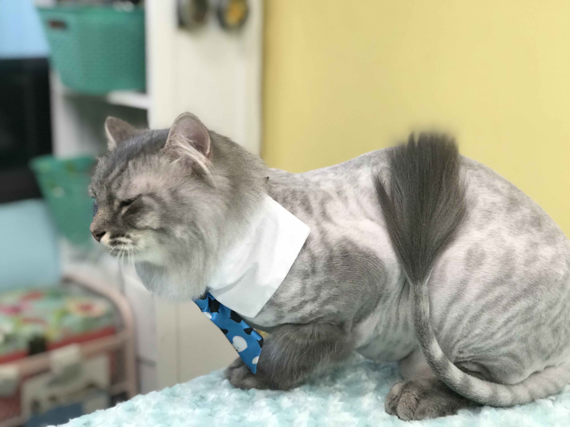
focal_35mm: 57
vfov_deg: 25.7
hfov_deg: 33.8
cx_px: 285
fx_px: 939
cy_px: 214
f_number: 2.8
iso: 80
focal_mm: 6.6
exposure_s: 1/60
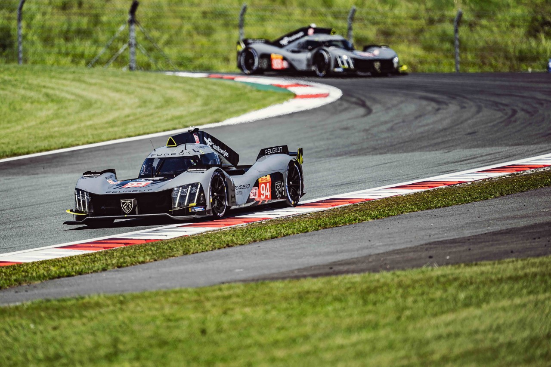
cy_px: 184
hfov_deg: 5.2
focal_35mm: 400
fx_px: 6121
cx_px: 276
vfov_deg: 3.4
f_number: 2.8
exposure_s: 1/2500
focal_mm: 400
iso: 80
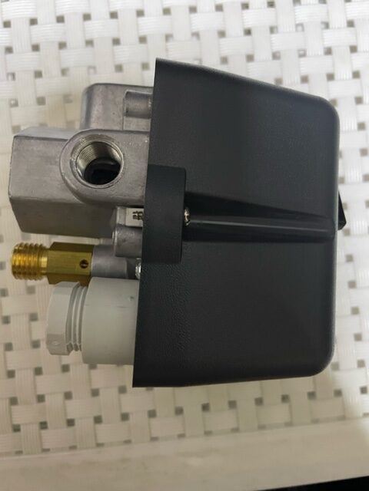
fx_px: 370
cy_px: 246
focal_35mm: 26
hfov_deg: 53.1
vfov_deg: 67.3
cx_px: 184
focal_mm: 4.2
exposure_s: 1/30
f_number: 1.6
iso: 800
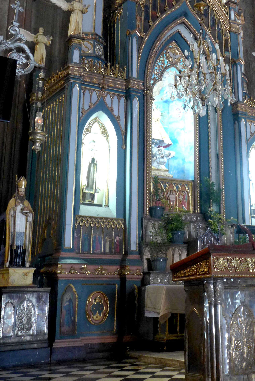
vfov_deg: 36.8
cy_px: 103
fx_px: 563
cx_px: 206
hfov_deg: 25.1
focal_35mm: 53
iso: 200
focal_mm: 6.3
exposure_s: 1/8
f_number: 2.8
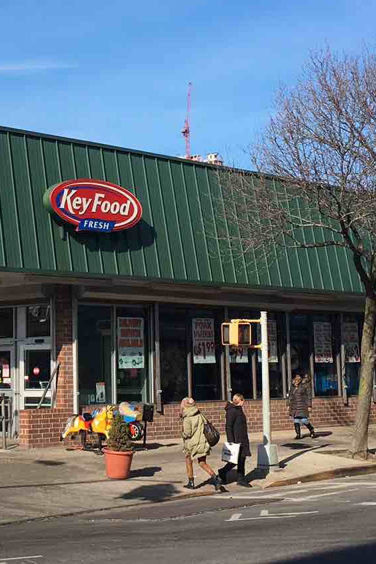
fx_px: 1144
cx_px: 36
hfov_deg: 18.4
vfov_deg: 27.5
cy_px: 187
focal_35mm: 73
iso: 25
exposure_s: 1/1451
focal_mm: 4.15
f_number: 2.2
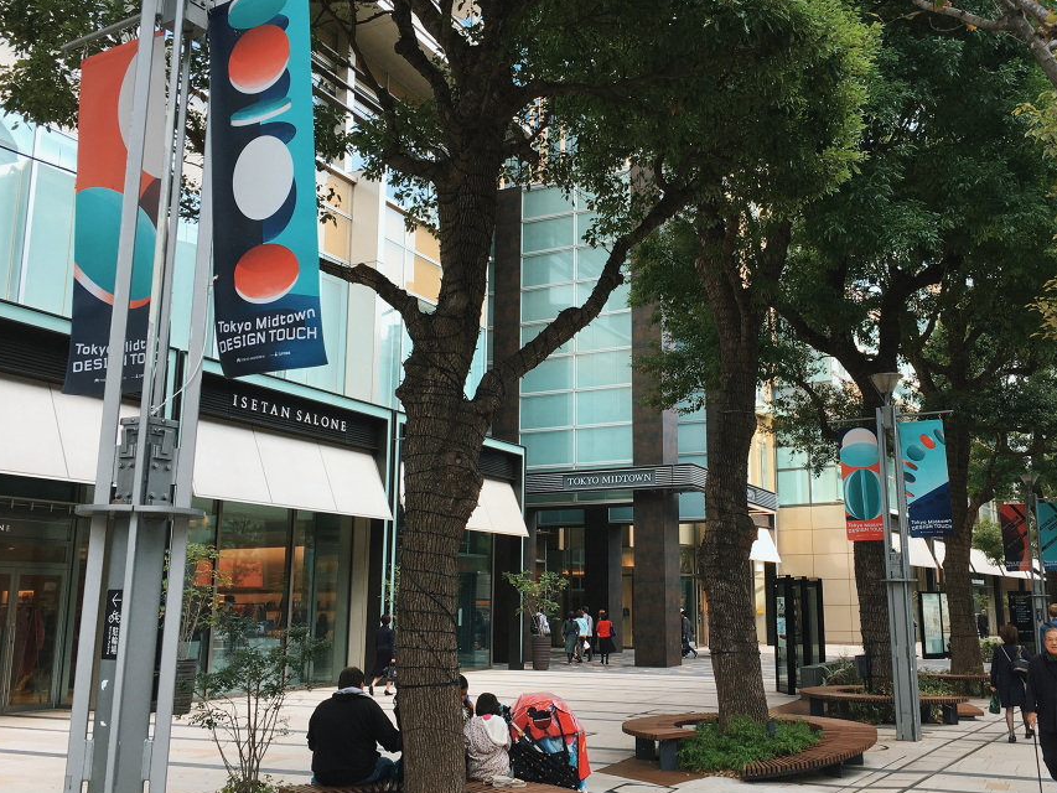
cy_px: 401
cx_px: 605
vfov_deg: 41.8
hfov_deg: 53.8
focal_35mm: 34
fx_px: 1038
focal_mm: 4.15
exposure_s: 1/217
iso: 25
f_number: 2.2
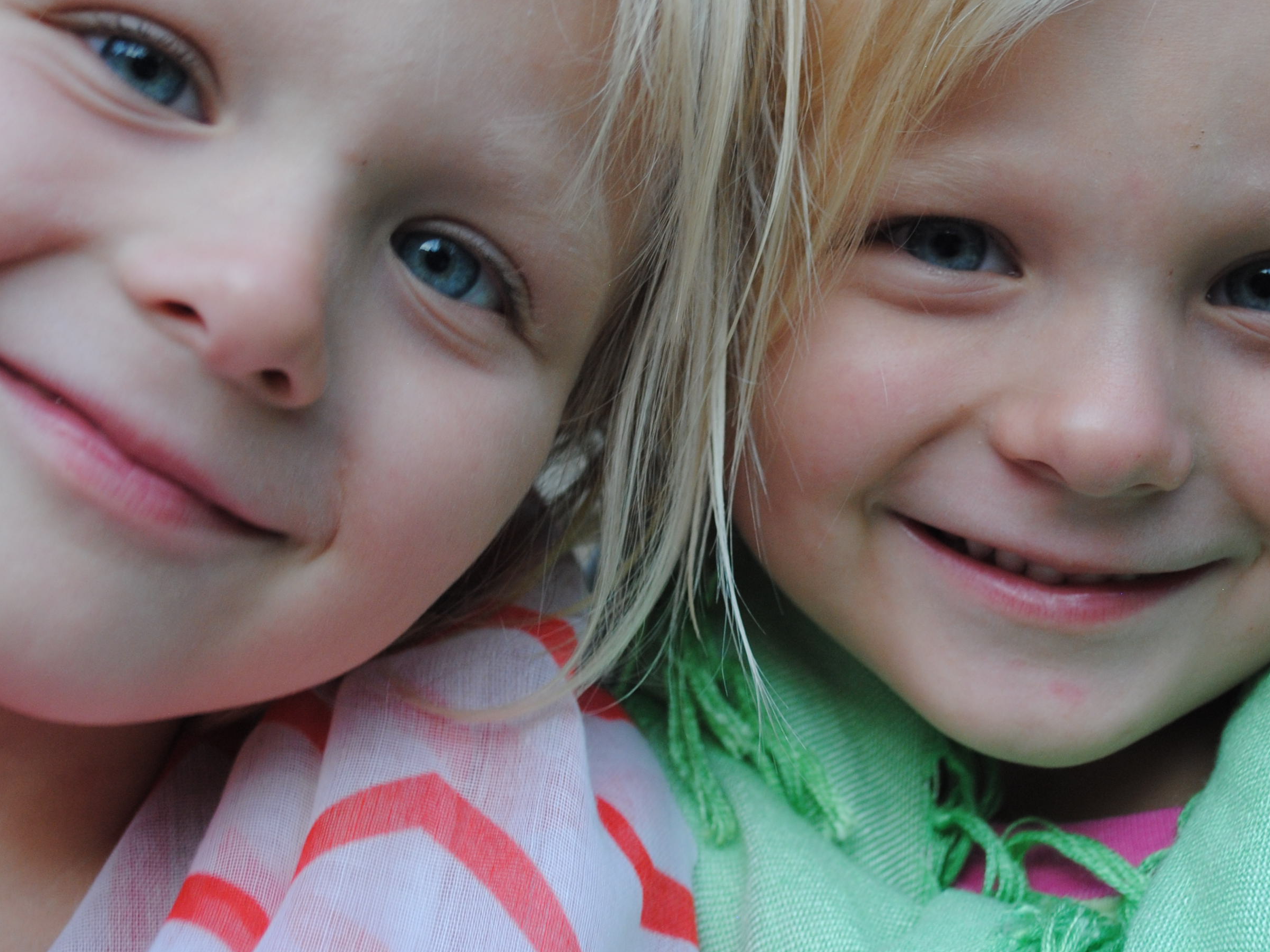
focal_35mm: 82
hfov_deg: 23.9
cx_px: 695
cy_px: 338
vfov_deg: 18.0
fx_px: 3000
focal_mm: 35
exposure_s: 1/30
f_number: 5
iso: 280
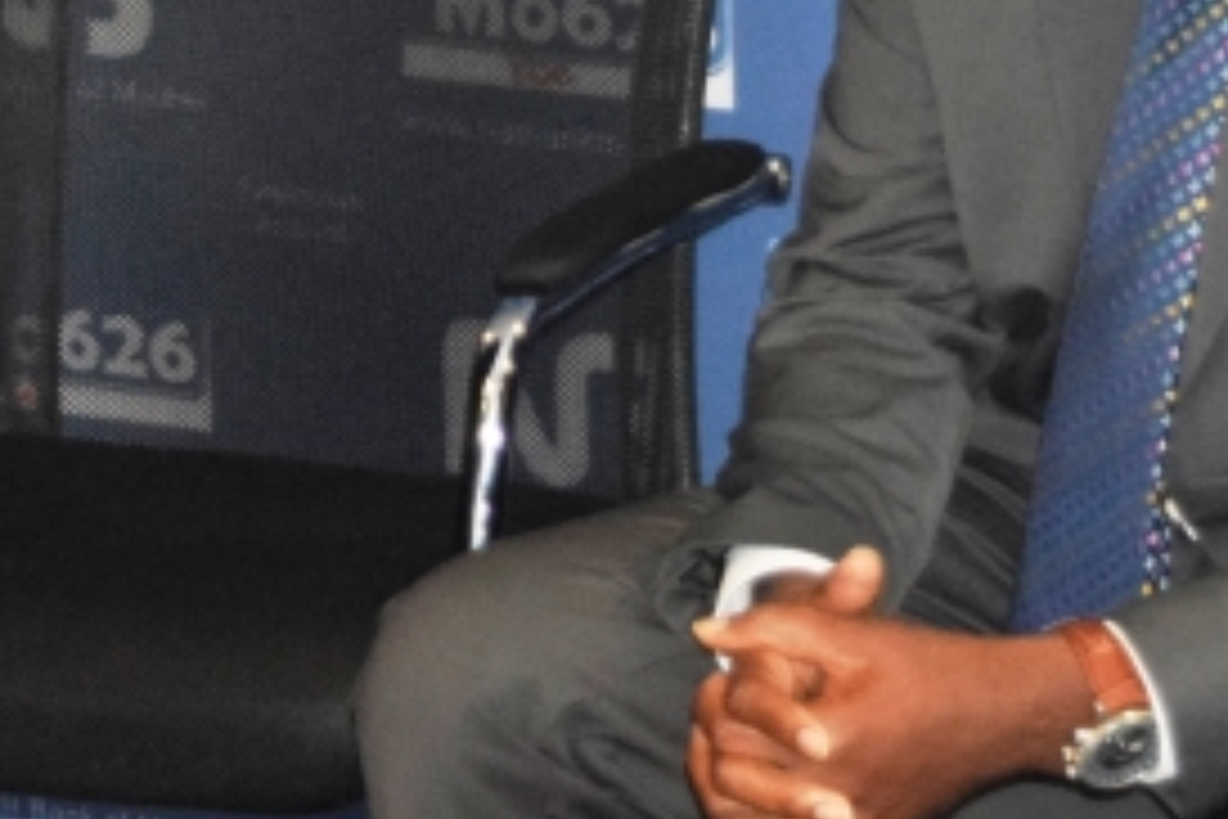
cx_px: -234
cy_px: -569
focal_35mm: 214
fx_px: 7299
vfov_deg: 6.3
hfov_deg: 9.5
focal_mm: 38
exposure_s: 1/60
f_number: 4.8
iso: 3200
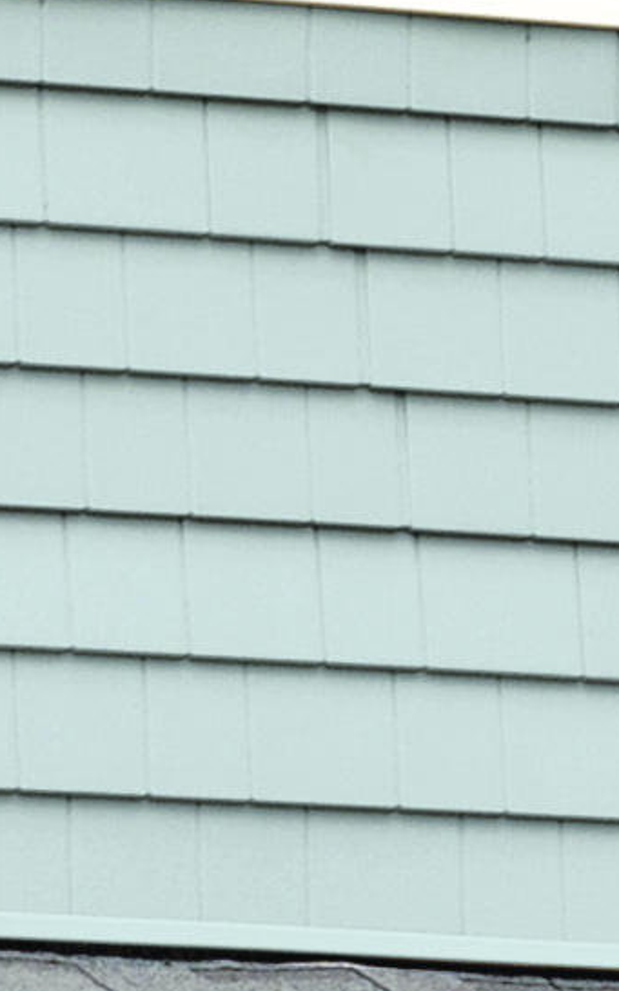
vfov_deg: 3.0
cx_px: 659
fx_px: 18796
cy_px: -1508
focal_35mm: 696
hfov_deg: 1.9
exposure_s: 1/100
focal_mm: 58
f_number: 8
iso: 200
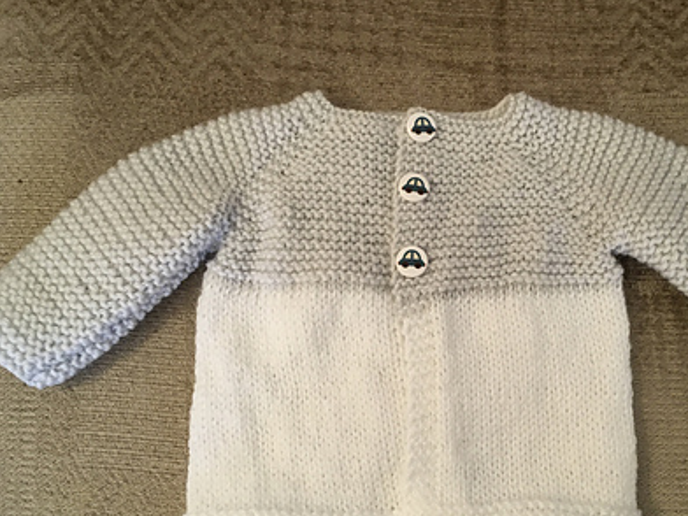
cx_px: 425
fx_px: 735
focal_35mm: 37
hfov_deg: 49.7
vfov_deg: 38.5
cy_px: 315
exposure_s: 1/33
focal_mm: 4.15
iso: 250
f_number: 2.2
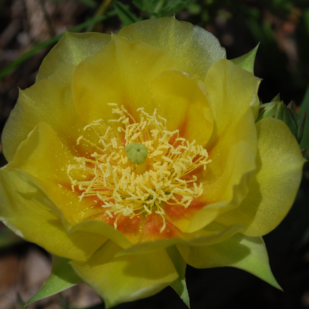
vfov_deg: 16.5
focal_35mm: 106
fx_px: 1067
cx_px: 145
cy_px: 155
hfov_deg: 16.5
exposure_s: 1/800
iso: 100
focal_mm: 55
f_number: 8
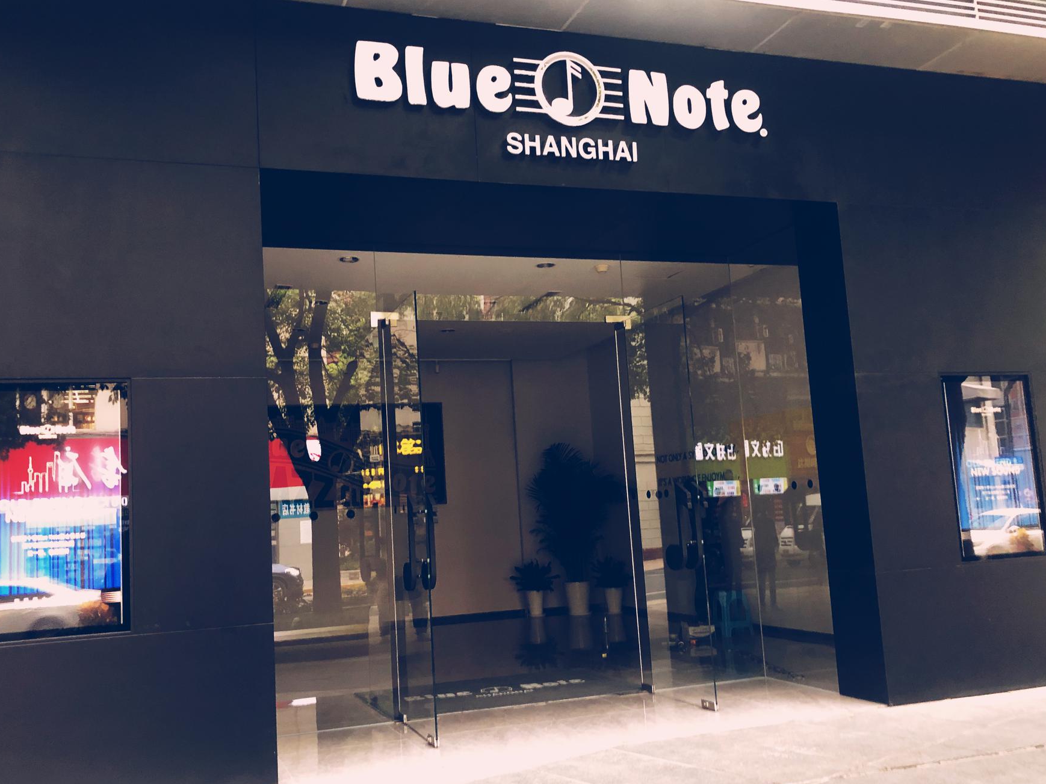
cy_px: 413
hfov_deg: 55.3
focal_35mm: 33
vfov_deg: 42.9
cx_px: 474
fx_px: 997
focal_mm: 4
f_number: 1.8
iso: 100
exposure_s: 1/9
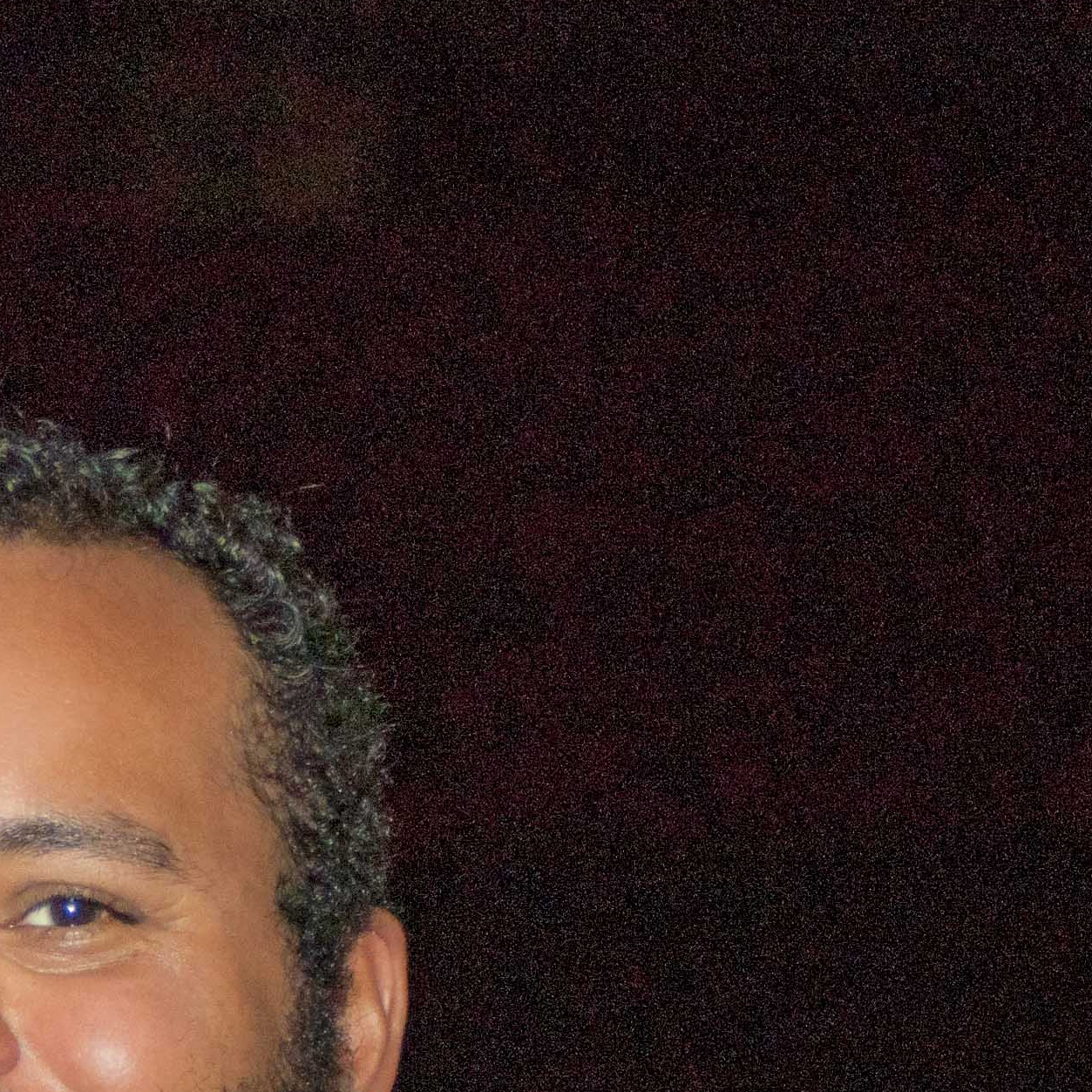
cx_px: -631
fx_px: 13222
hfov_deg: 4.7
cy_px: 1174
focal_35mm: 370
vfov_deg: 4.7
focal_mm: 85
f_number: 4
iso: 320
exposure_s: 1/160
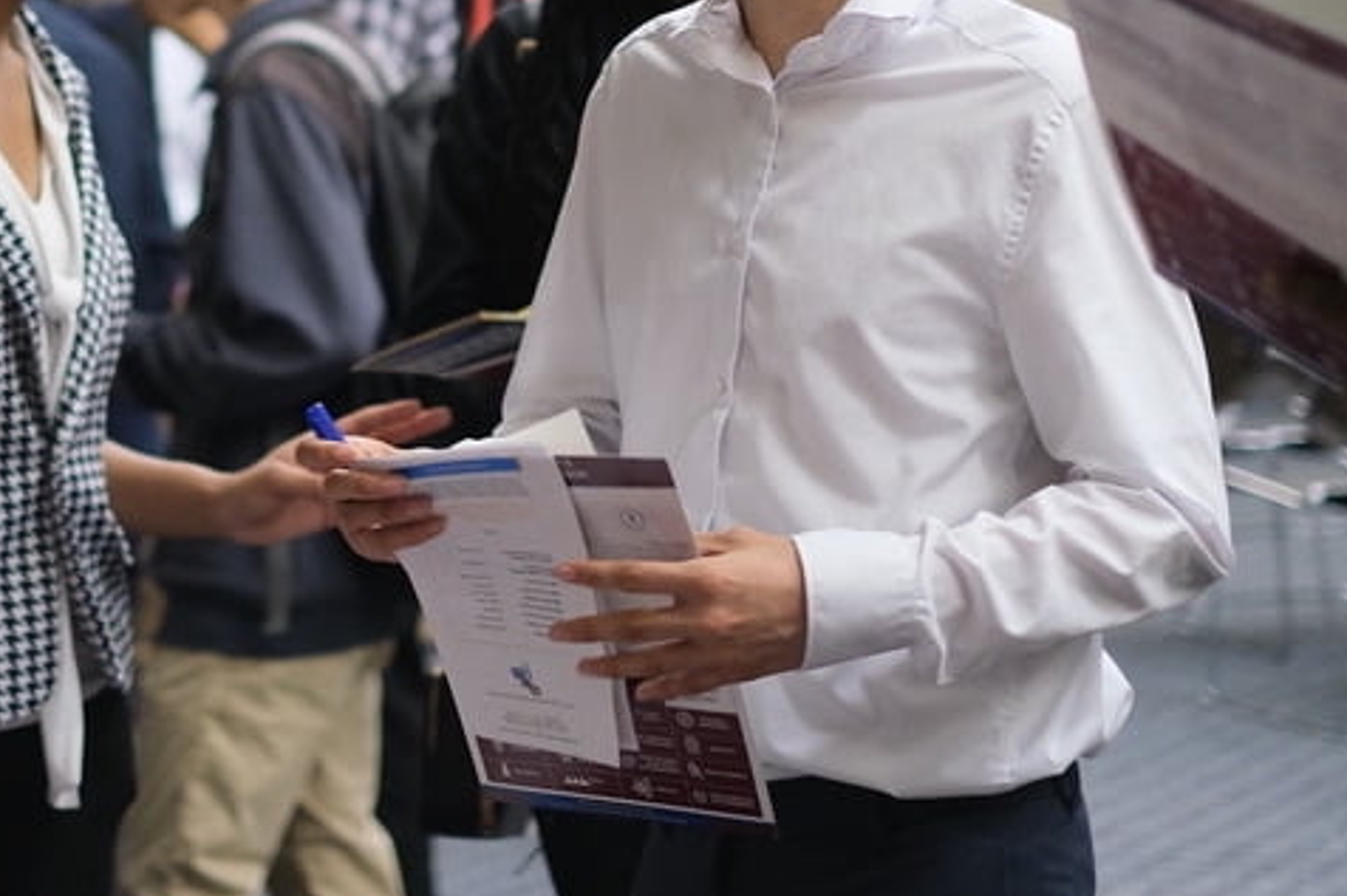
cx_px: 277
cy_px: 85
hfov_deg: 16.8
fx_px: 4526
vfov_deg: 11.2
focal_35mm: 121
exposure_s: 1/105
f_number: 1.4
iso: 1250
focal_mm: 35
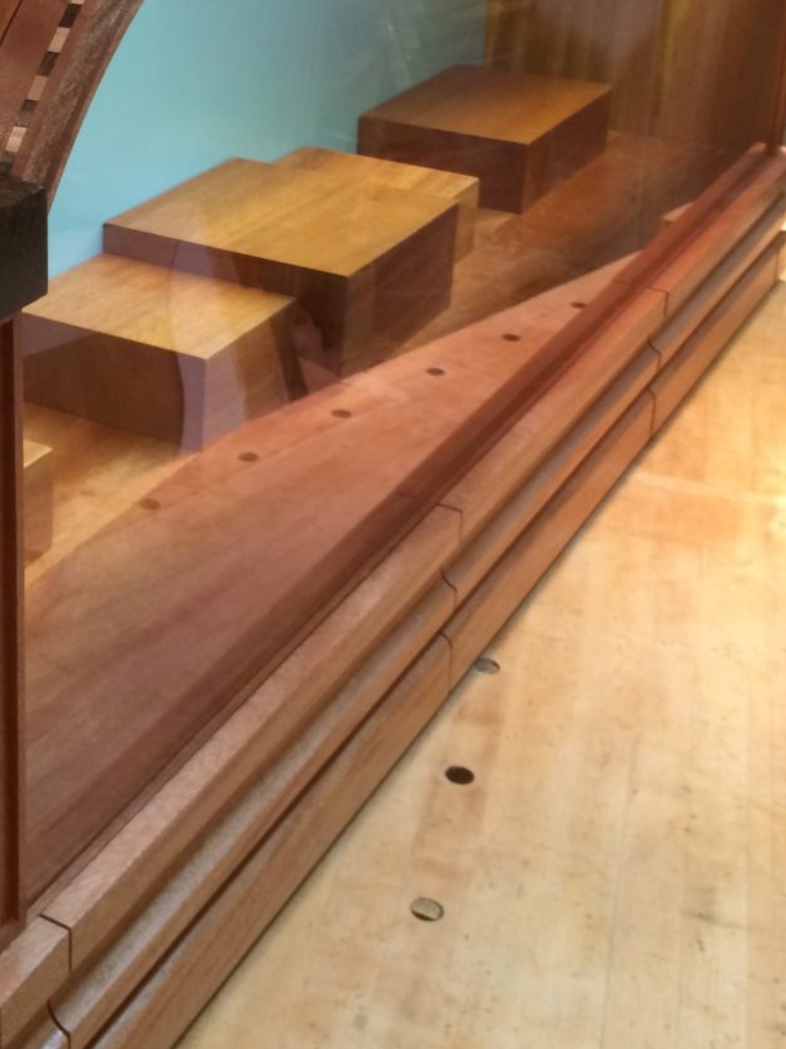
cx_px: 139
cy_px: 247
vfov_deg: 33.6
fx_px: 1697
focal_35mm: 56
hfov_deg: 25.6
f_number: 2.2
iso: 125
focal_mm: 4.15
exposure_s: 1/30
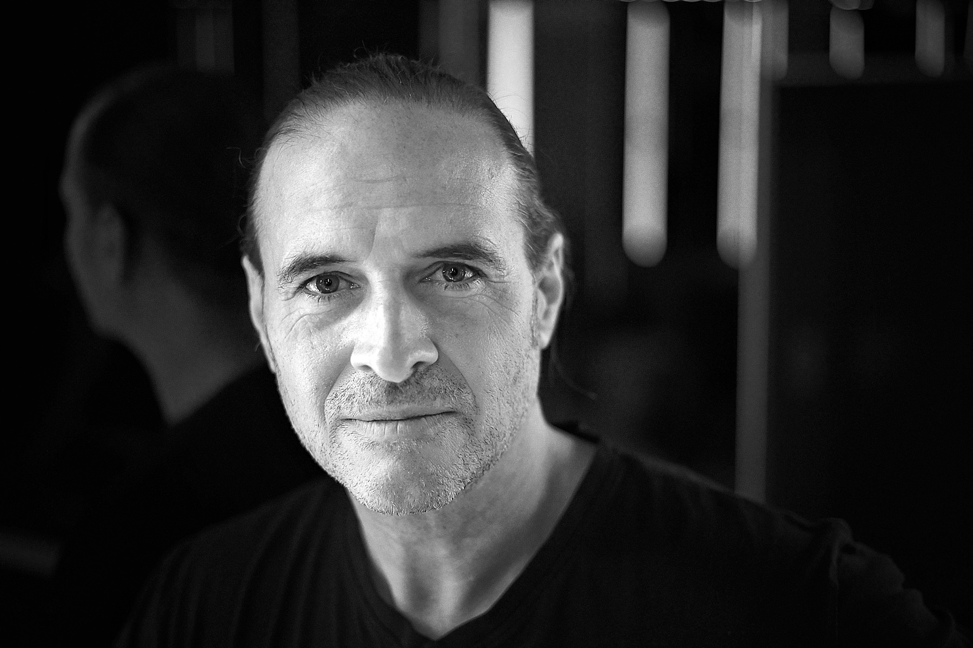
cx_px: 486
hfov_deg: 39.6
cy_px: 324
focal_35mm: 50
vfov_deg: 27.0
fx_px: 1351
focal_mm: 50
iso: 2000
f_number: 1.8
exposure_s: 1/250
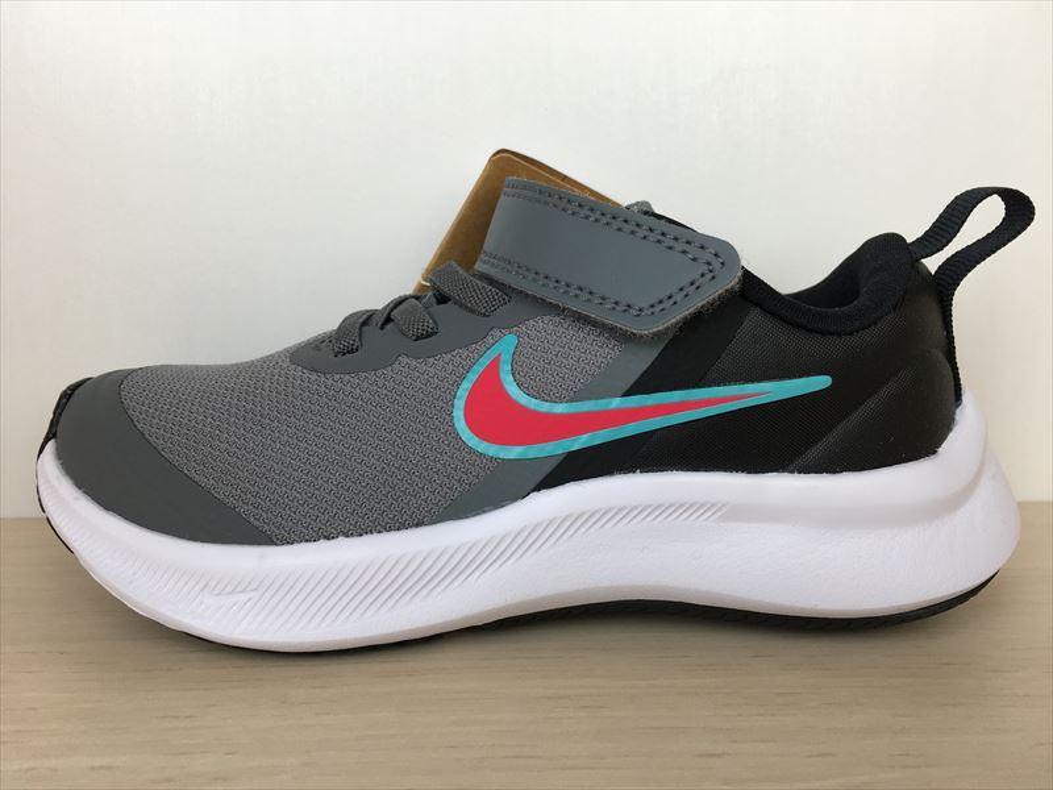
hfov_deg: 61.7
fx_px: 882
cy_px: 395
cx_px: 526
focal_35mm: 29
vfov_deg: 48.2
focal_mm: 4.15
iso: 32
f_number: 2.2
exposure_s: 1/120
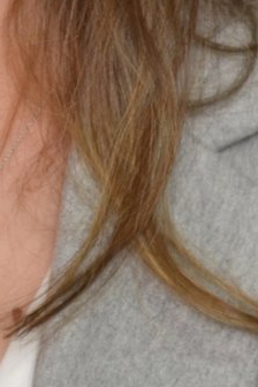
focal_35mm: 274
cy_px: 9
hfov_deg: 5.0
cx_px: -82
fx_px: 2945
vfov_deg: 7.5
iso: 200
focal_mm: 32
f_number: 7.1
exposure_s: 1/10
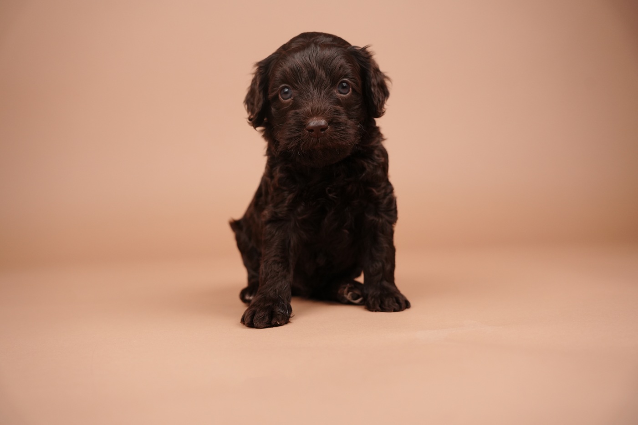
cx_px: 319
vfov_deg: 33.0
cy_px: 212
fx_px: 718
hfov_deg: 47.9
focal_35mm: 40
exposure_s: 1/1000
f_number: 4
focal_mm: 40.5
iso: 1600
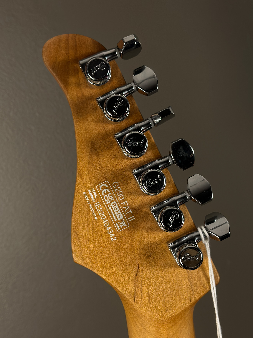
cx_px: 135
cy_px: 176
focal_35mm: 54
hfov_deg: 27.0
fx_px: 526
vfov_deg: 35.5
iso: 250
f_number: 1.8
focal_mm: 6.86
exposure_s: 1/60
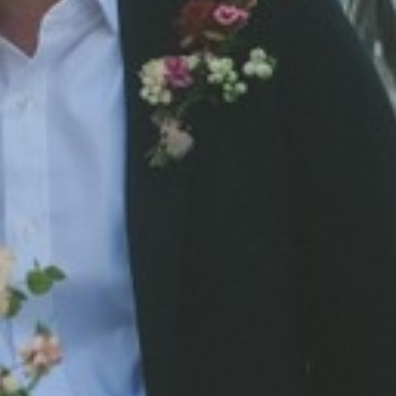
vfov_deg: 10.3
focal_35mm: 167
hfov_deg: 10.2
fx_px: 2161
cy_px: -90
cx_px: -124
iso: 320
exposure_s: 1/4000
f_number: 2
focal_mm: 23
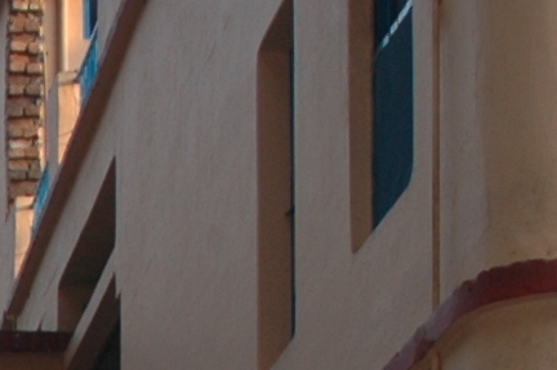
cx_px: -632
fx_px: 2905
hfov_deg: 10.0
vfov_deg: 6.8
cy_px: 968
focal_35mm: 188
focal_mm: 18
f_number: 3.5
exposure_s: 1/250
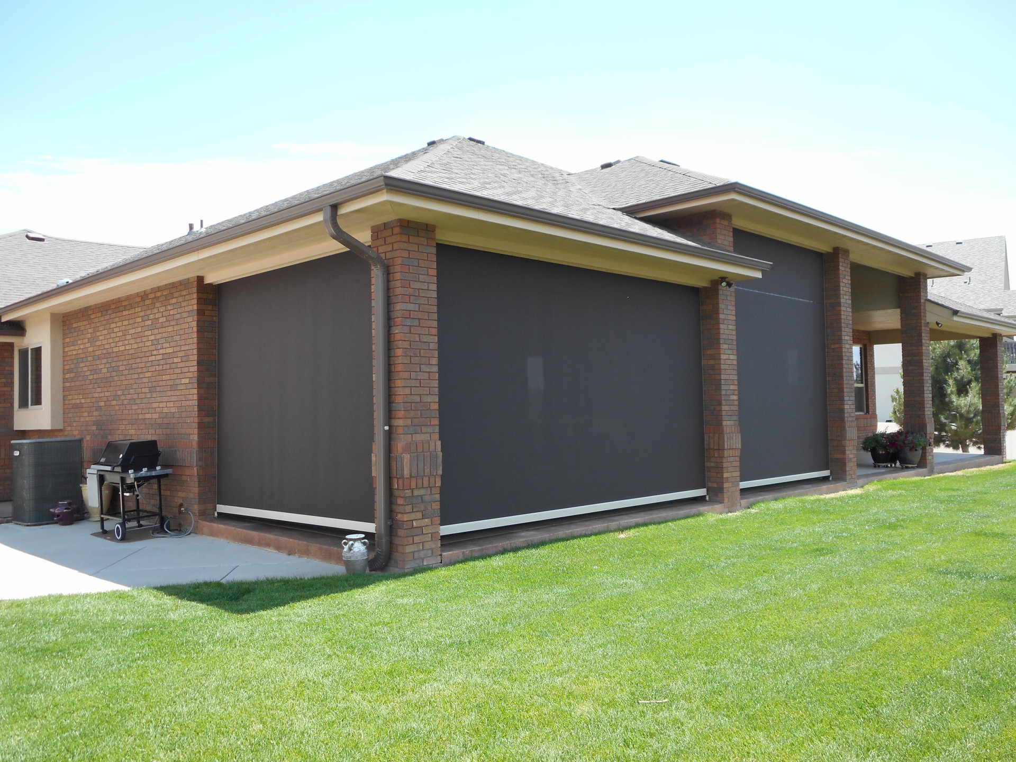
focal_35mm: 29
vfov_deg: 48.2
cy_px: 381
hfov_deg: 61.7
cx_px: 508
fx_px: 851
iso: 80
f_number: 4
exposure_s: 1/160
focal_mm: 5.2
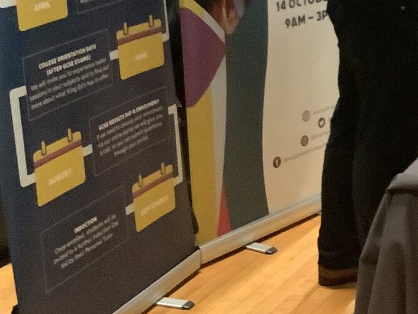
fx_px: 1075
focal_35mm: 89
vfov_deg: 16.1
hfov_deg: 21.0
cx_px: 450
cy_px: -43
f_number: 2.4
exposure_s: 1/20
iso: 800
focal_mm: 3.3
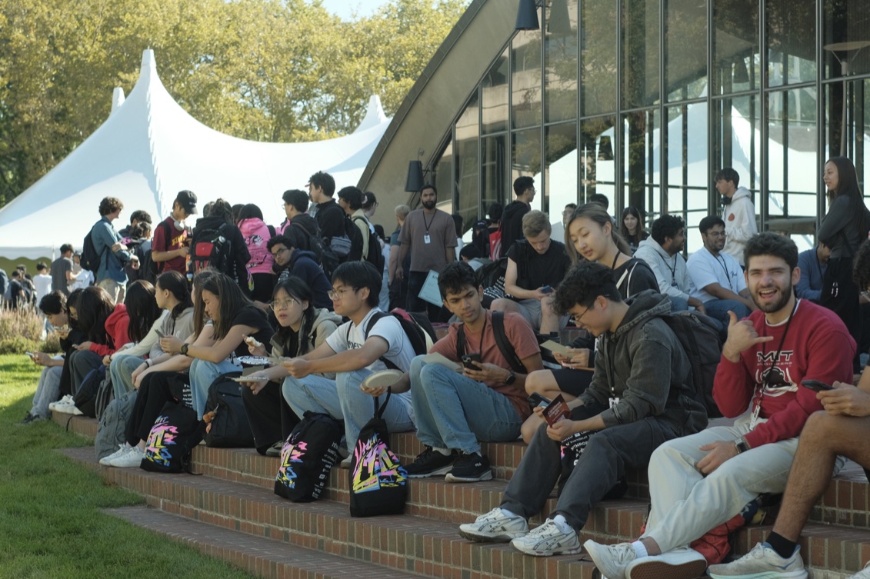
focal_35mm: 75
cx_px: 388
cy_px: 242
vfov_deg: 18.2
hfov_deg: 27.0
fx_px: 1812
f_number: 2.8
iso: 400
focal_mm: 35
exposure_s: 1/1800
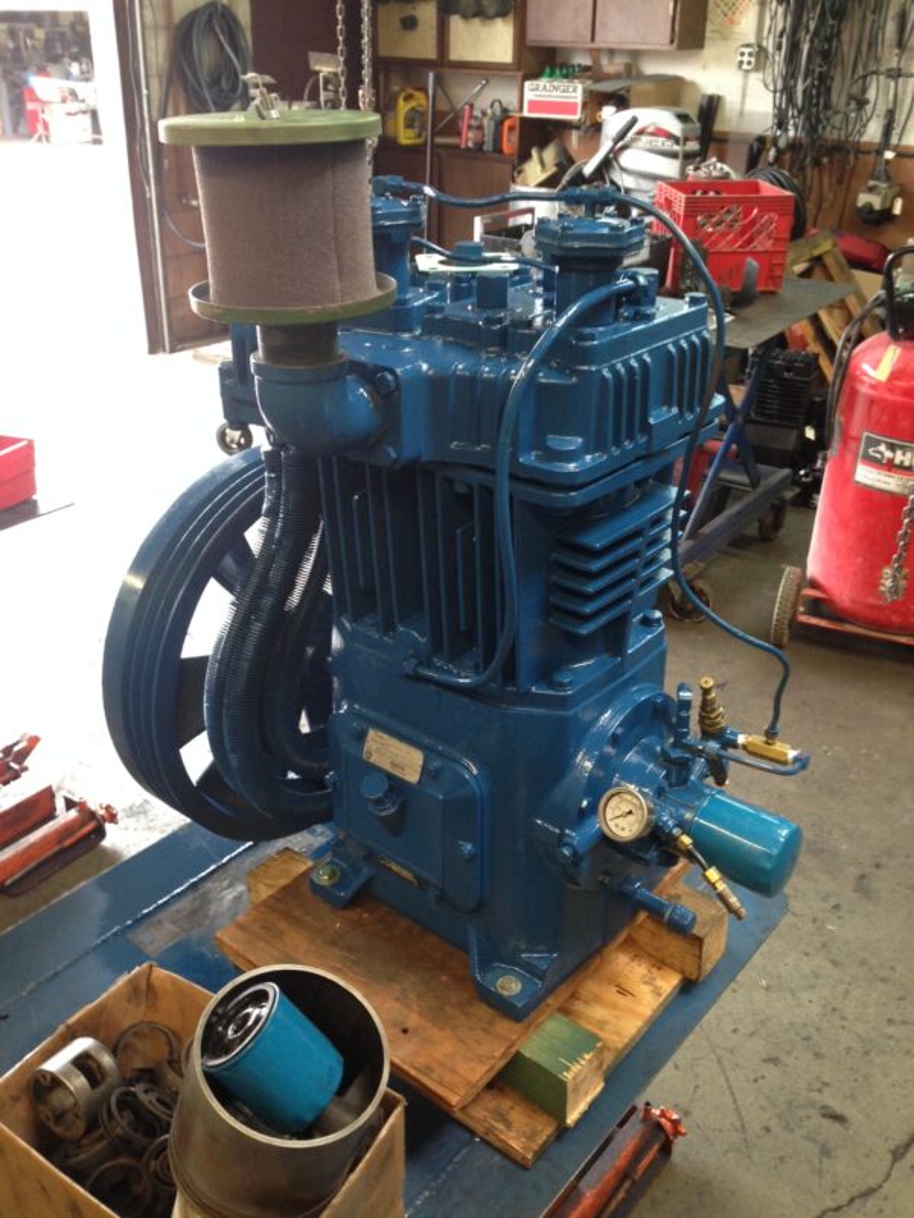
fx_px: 1162
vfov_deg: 55.4
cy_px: 609
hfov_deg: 42.9
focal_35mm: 33
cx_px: 457
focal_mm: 4.12
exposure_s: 1/20
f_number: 2.4
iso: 160
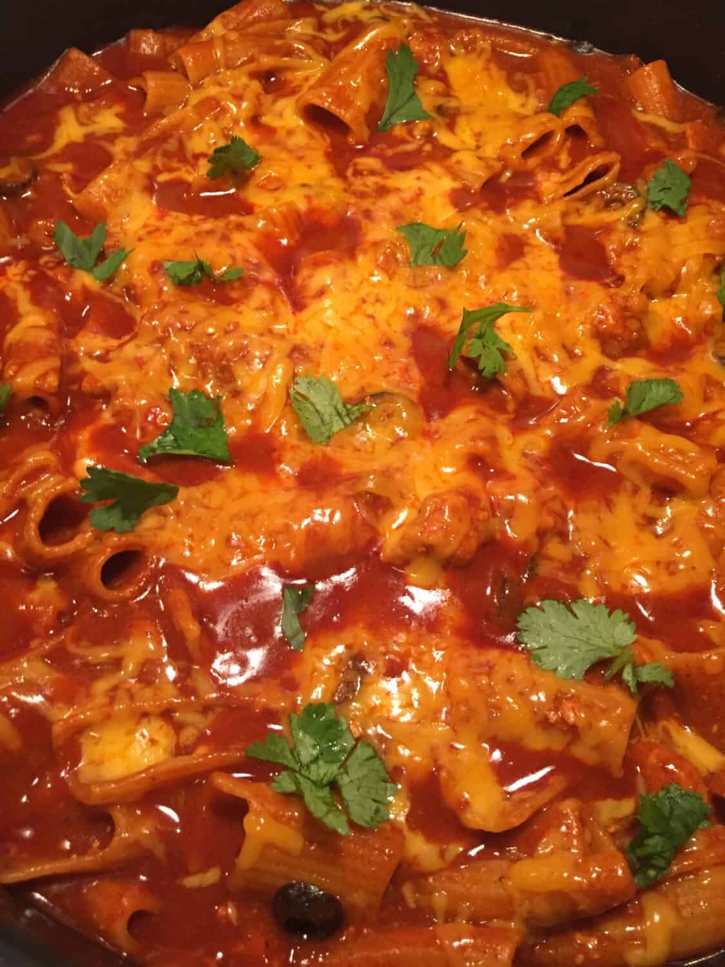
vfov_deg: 61.7
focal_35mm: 29
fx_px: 810
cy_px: 484
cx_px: 362
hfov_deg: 48.2
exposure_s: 1/30
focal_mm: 4.15
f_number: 2.2
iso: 125
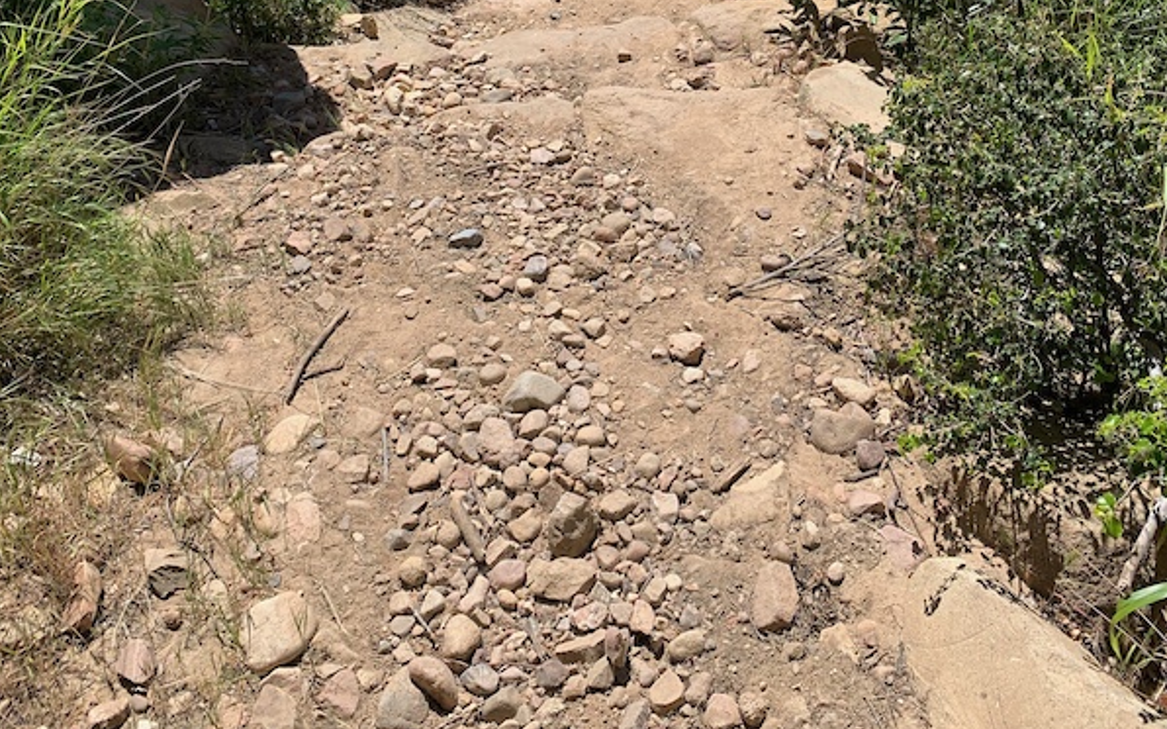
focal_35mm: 37
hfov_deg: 52.8
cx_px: 585
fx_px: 1176
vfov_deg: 32.6
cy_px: 67
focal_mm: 4.25
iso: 25
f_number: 1.8
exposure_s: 1/1916
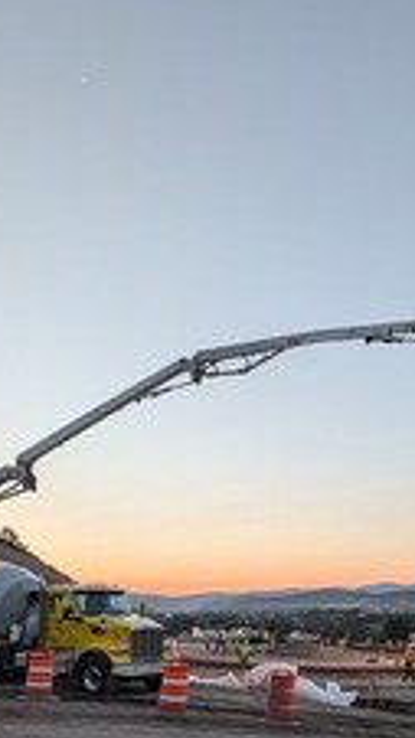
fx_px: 646
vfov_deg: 55.7
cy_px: 580
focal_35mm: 33
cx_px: 307
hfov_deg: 34.9
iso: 38
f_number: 1.95
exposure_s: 1/141
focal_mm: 2.23
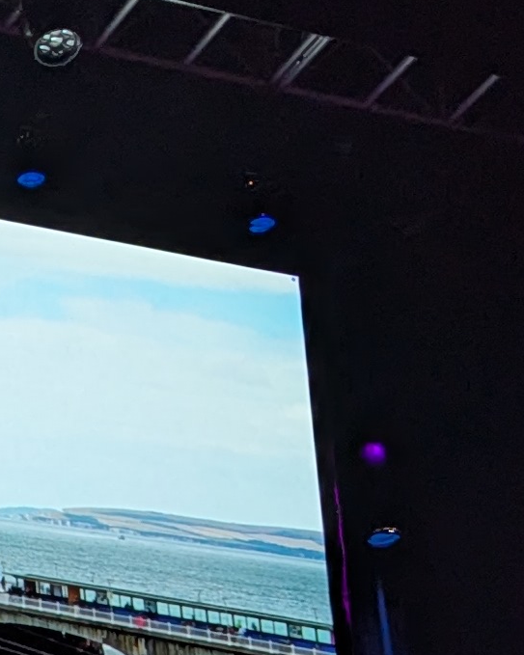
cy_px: 813
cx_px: -279
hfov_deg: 10.5
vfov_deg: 13.3
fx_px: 2734
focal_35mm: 141
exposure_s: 1/100
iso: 193
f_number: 1.85
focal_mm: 6.81
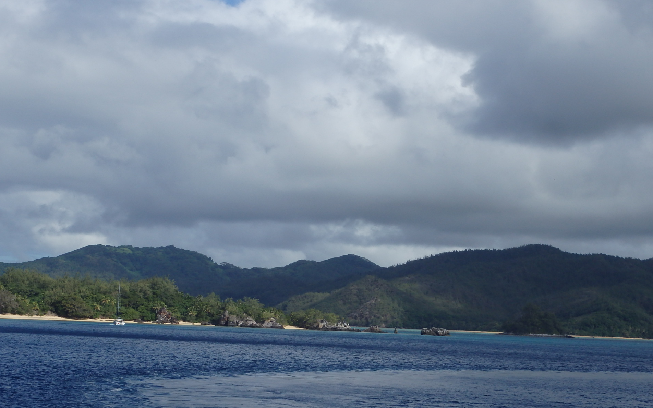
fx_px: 1388
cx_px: 328
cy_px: 222
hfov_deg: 26.5
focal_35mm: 78
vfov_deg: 16.7
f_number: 5.7
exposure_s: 1/800
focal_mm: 13.1
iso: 125
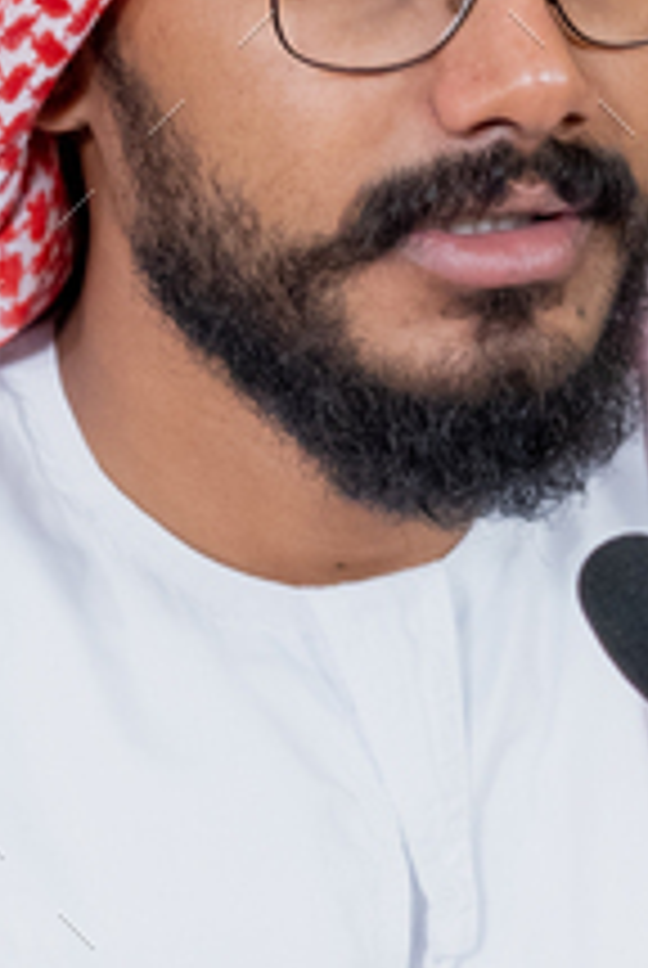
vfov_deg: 6.0
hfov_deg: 4.0
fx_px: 9284
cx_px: 369
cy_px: 534
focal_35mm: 345
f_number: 2.8
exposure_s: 1/200
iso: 800
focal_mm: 56
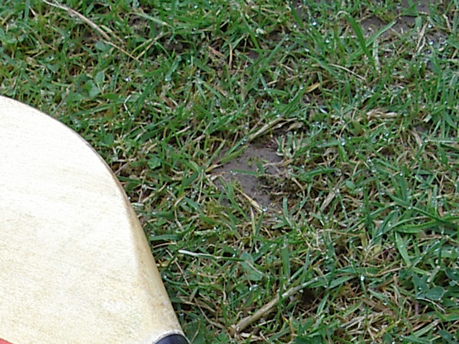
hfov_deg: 18.3
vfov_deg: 13.5
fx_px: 1419
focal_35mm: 107
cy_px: 409
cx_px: 138
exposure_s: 1/80
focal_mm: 5.8
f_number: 4.8
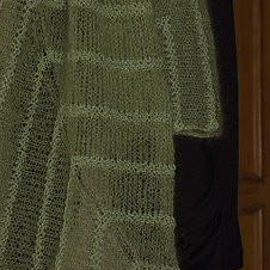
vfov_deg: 12.3
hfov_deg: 12.4
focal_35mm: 141
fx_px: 1244
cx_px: 74
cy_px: 47
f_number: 5.6
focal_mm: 50
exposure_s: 1/80
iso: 100
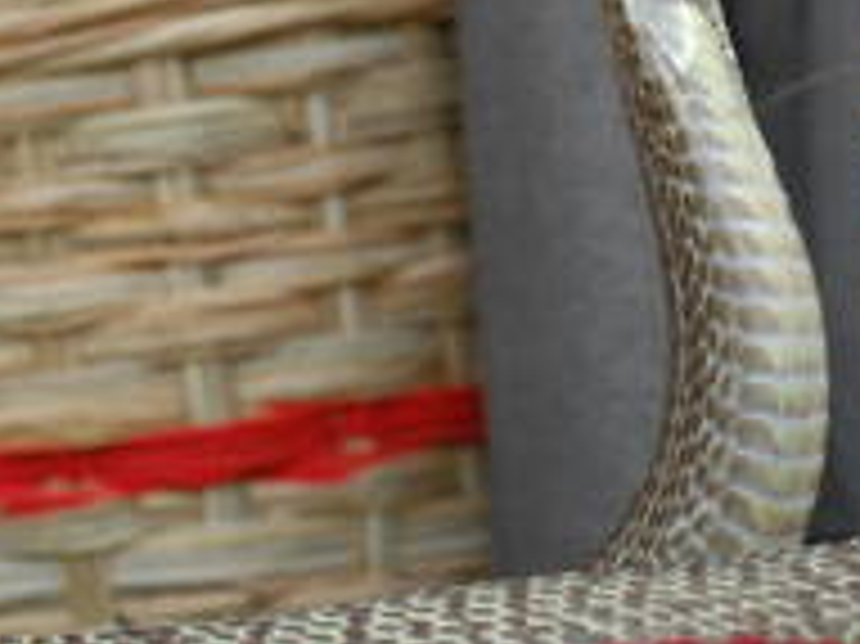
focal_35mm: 272
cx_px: 567
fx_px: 6753
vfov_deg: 5.4
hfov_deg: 7.3
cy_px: -25
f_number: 6
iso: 400
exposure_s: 1/160
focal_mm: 80
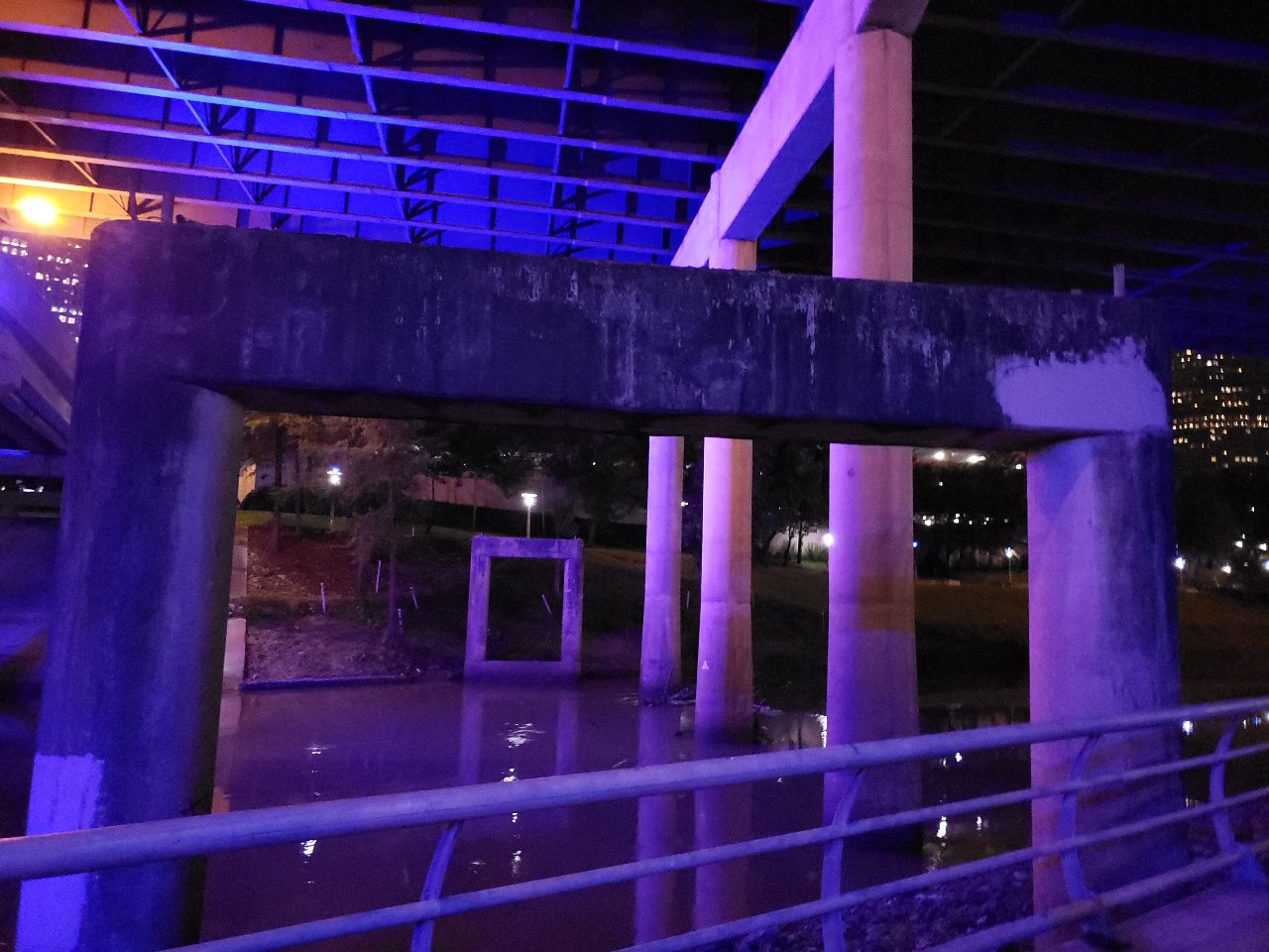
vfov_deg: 53.1
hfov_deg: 67.3
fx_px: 953
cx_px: 634
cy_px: 476
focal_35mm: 26
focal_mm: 4.3
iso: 1250
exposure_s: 1/4
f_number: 2.4
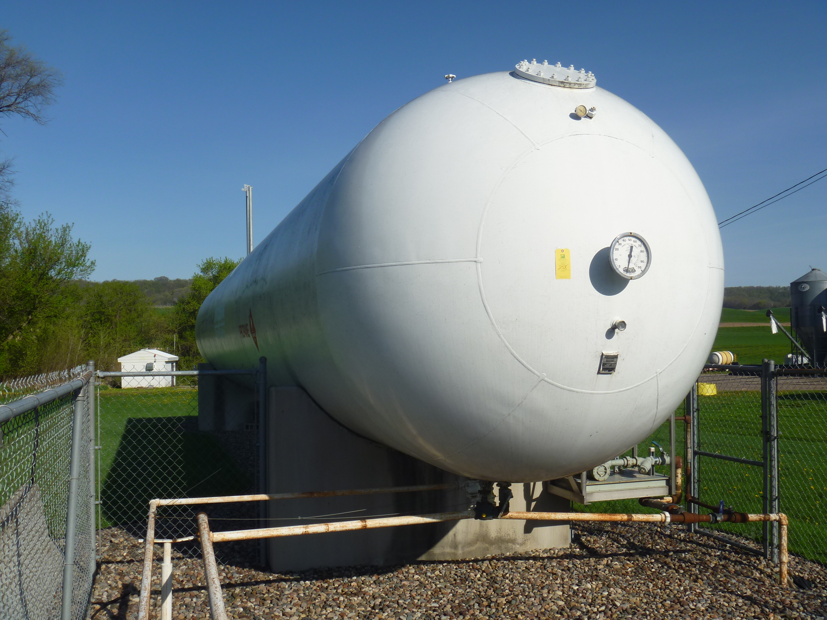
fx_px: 836
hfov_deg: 52.6
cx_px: 414
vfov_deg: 40.7
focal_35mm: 35
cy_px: 310
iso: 80
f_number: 5.6
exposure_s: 1/640
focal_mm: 6.3
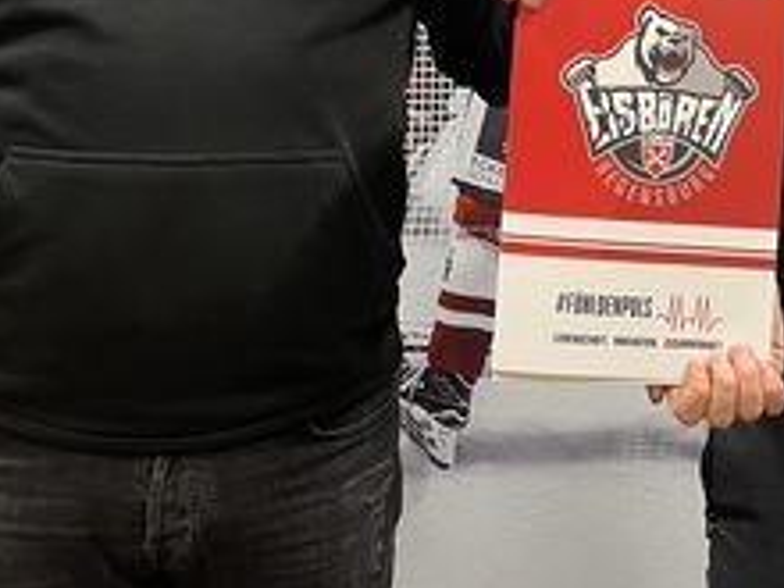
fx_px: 1608
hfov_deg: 27.3
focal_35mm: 71
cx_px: 517
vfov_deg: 19.5
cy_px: -110
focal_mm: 4.2
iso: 125
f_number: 1.6
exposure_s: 1/50
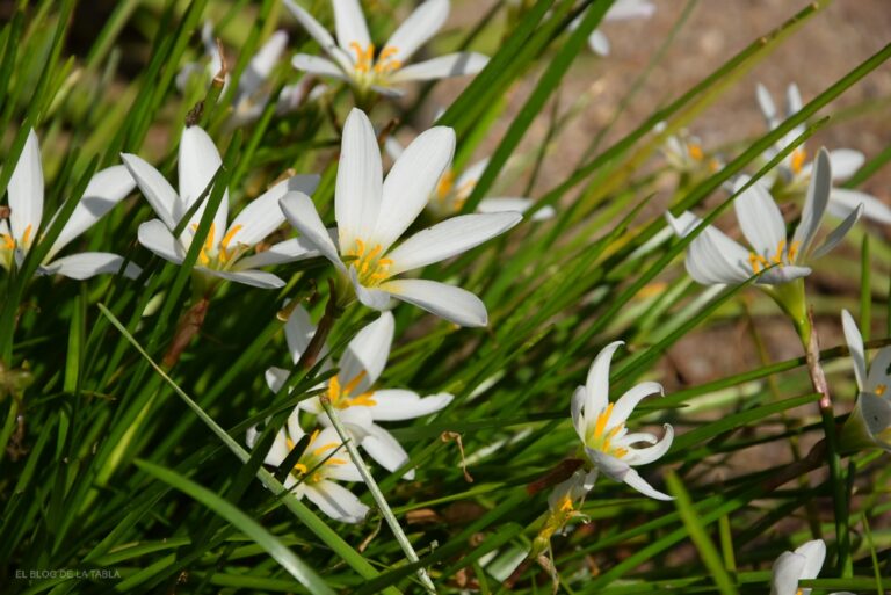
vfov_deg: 8.7
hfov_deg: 13.0
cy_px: 298
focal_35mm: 158
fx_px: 3900
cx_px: 446
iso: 400
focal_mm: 105
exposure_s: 1/2000
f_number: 8
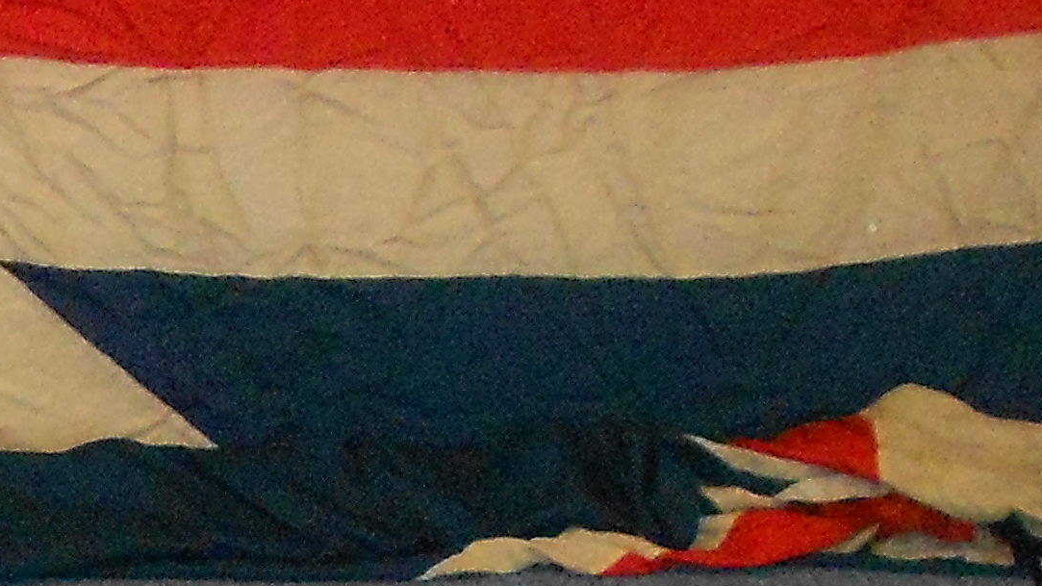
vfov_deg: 9.6
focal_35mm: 113
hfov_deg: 18.3
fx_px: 3122
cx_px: -102
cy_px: 1350
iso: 500
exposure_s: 1/25
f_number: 3.2
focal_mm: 4.6
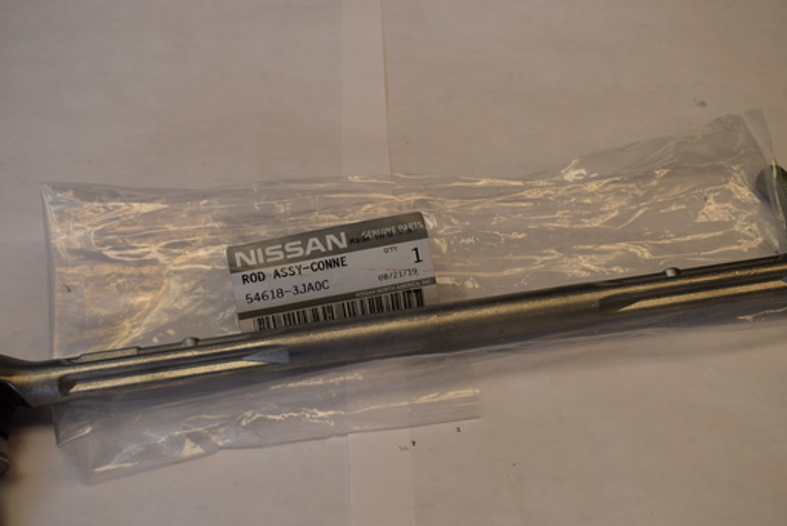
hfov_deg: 43.6
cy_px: 301
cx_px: 374
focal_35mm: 45
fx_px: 984
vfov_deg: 29.9
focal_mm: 24
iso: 220
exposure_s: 1/125
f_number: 5.6
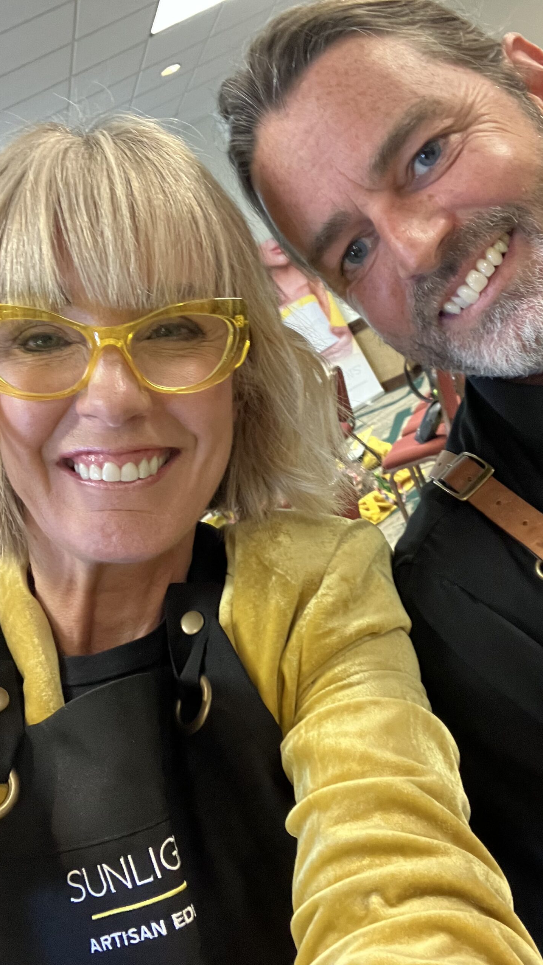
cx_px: 300
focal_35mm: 35
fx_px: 896
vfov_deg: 56.6
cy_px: 483
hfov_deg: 33.7
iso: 320
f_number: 2.2
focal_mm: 2.87
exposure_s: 1/31
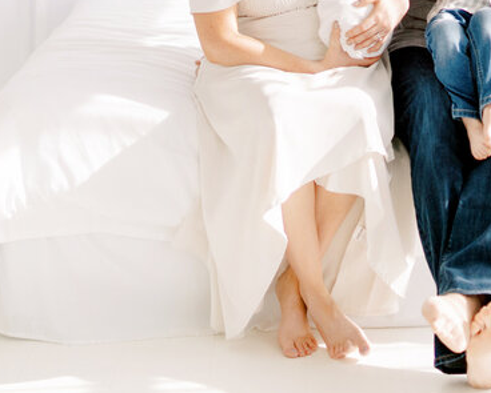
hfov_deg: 17.8
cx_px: 378
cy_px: -68
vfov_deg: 14.0
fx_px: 1556
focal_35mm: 107
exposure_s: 1/3200
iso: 100
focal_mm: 35
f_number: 1.4
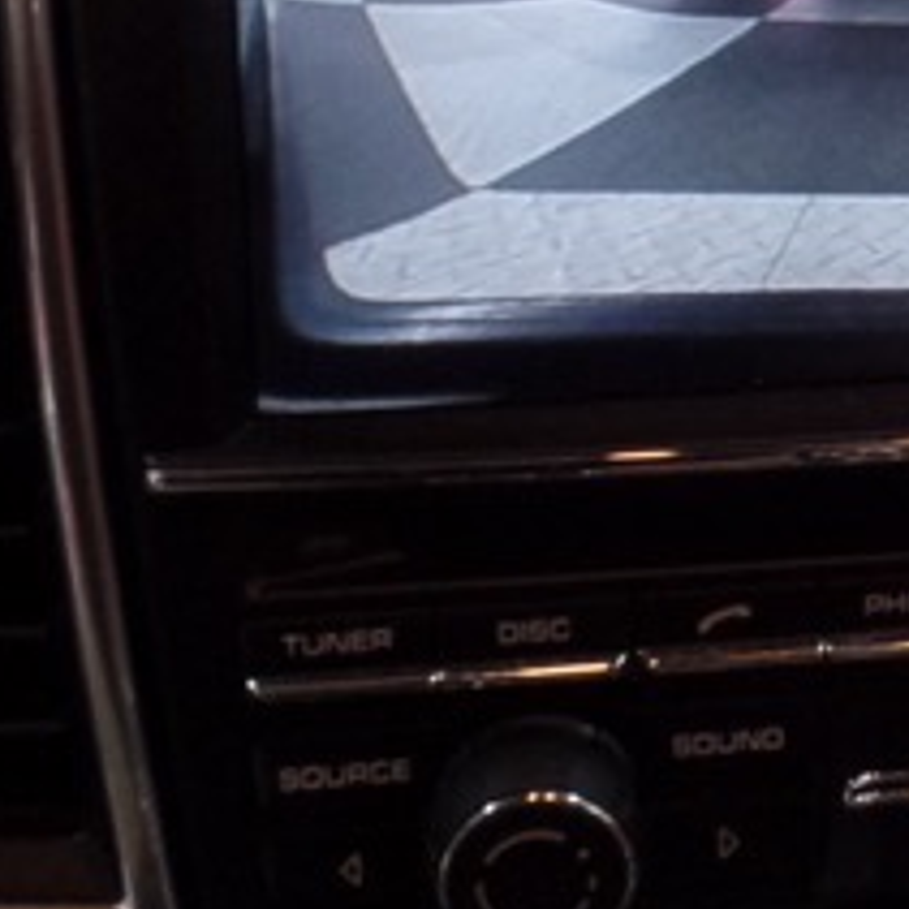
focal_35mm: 77
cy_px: -56
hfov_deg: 21.3
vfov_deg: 21.5
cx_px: 1004
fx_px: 2288
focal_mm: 4.1
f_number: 2.8
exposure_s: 1/30
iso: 400
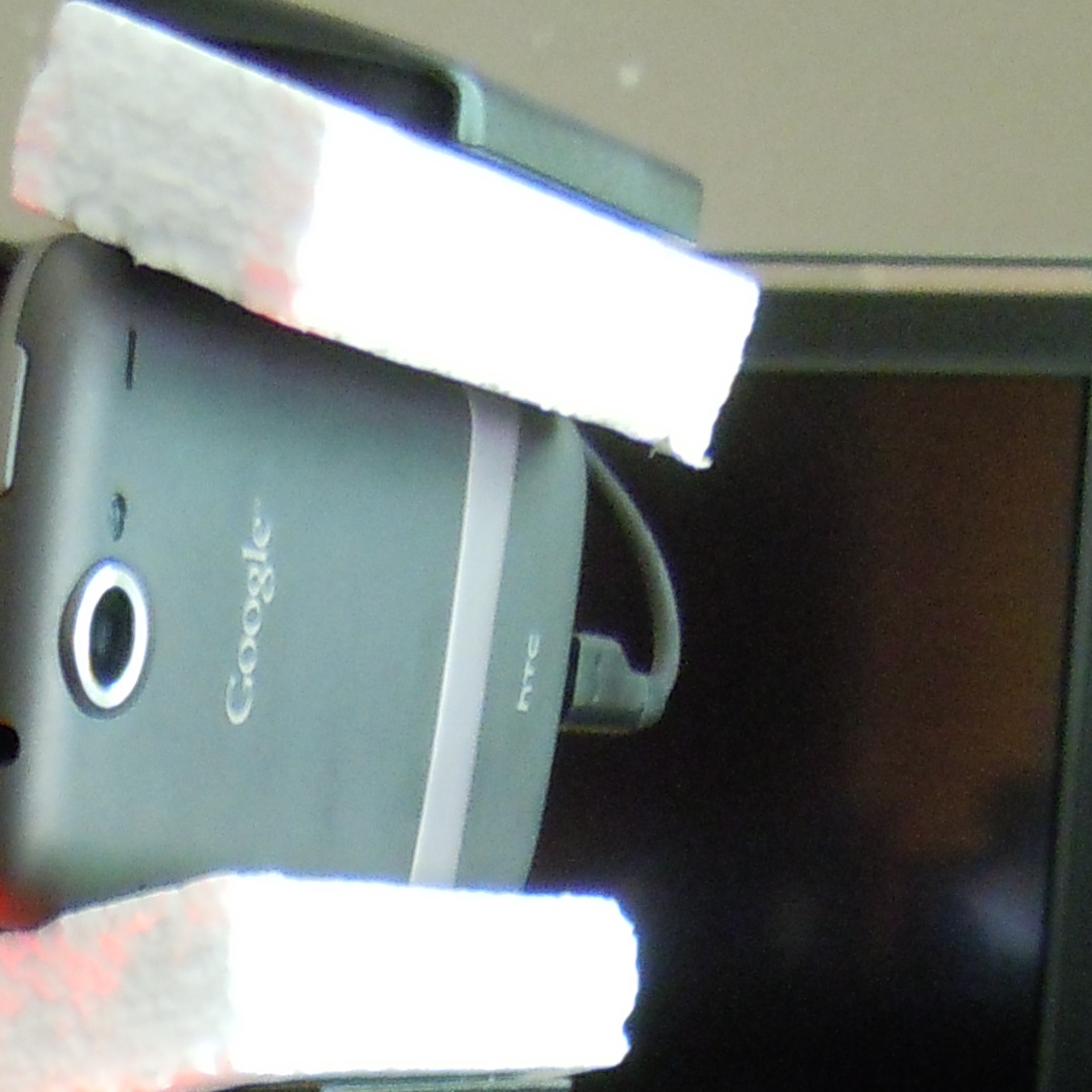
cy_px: 2132
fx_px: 3747
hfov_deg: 16.2
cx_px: -2
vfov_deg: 14.1
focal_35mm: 105
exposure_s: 1/4
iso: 400
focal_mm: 5.4
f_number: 3.5
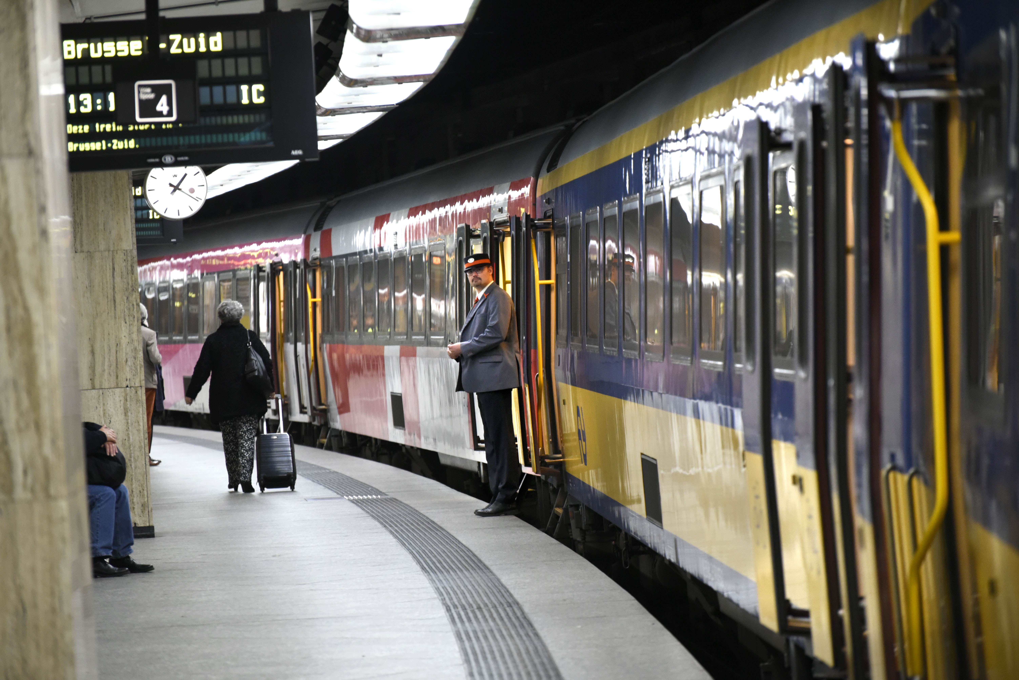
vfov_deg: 7.0
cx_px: 510
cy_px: 340
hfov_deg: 10.5
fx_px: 5521
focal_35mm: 195
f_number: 5.3
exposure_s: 1/60
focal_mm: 195
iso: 3200
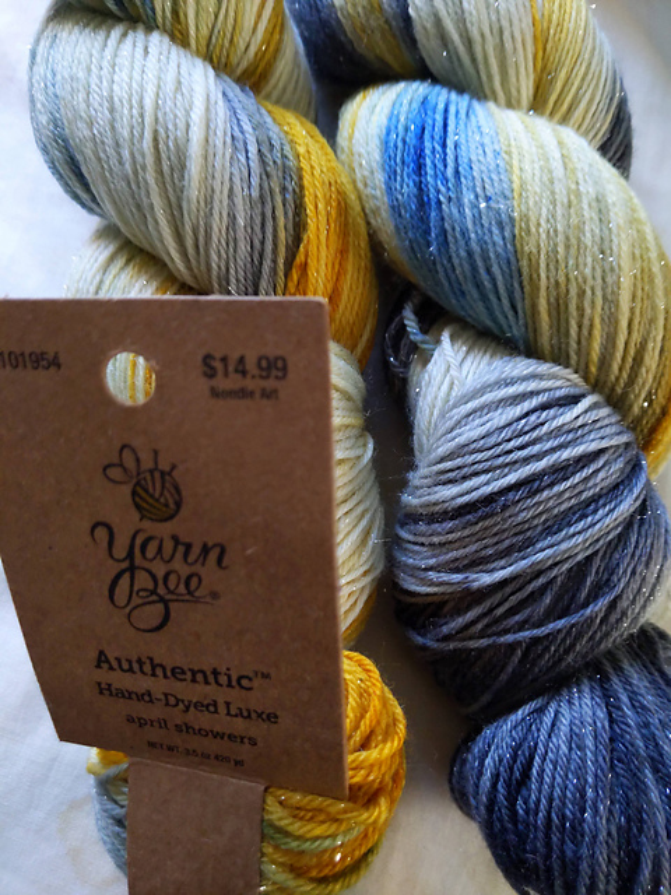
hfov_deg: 53.1
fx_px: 672
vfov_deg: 67.3
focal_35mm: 26
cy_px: 448
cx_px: 336
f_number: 1.8
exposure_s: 1/60
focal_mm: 4.44
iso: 334
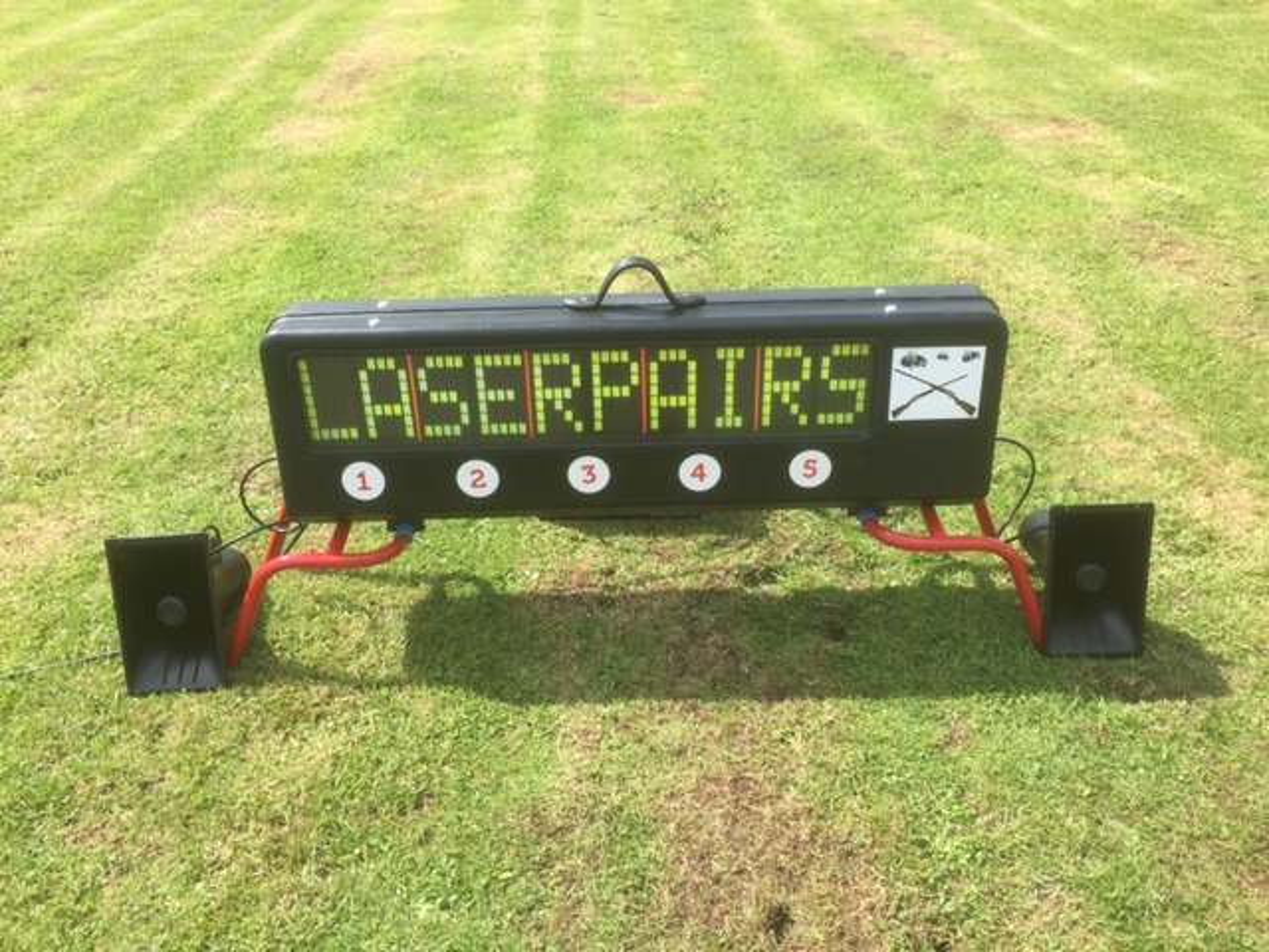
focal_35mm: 29
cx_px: 634
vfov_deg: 48.2
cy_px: 476
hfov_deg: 61.7
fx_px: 1063
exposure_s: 1/1163
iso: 32
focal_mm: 4.15
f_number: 2.2
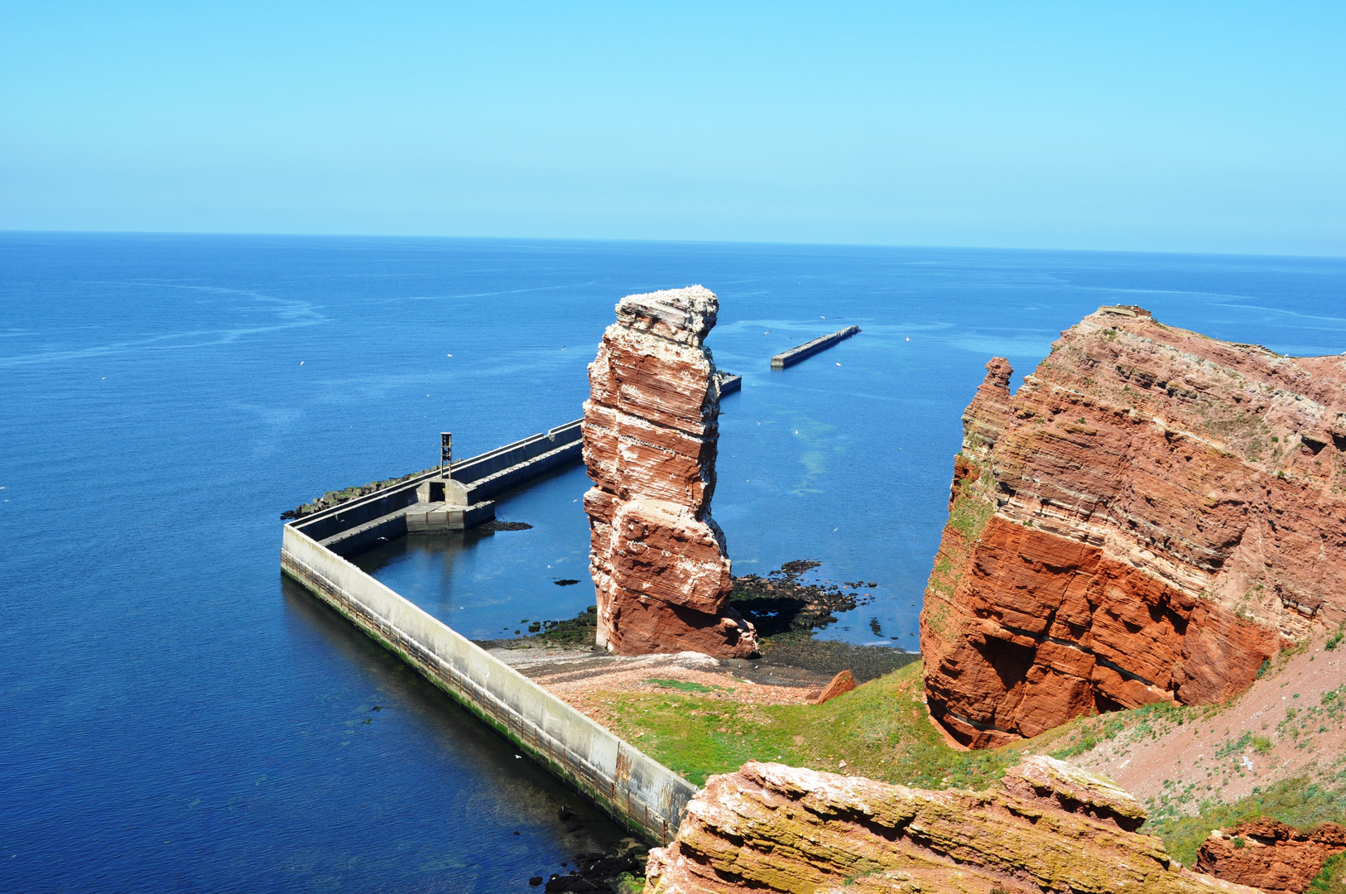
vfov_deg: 31.8
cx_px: 673
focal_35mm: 42
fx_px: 1568
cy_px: 447
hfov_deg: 46.4
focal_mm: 28
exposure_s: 1/320
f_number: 9
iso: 200
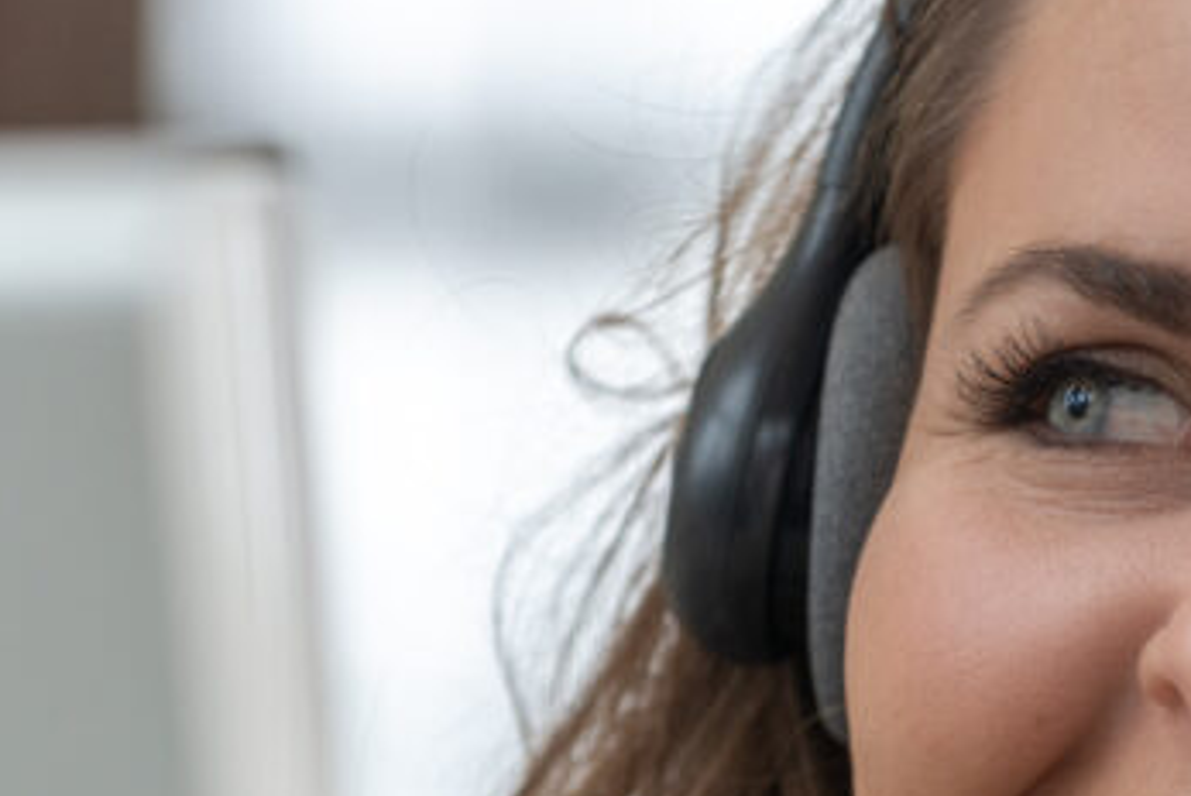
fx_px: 19535
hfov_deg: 3.5
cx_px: 1146
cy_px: 479
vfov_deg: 2.3
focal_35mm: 590
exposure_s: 1/40
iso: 500
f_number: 4.5
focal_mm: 200
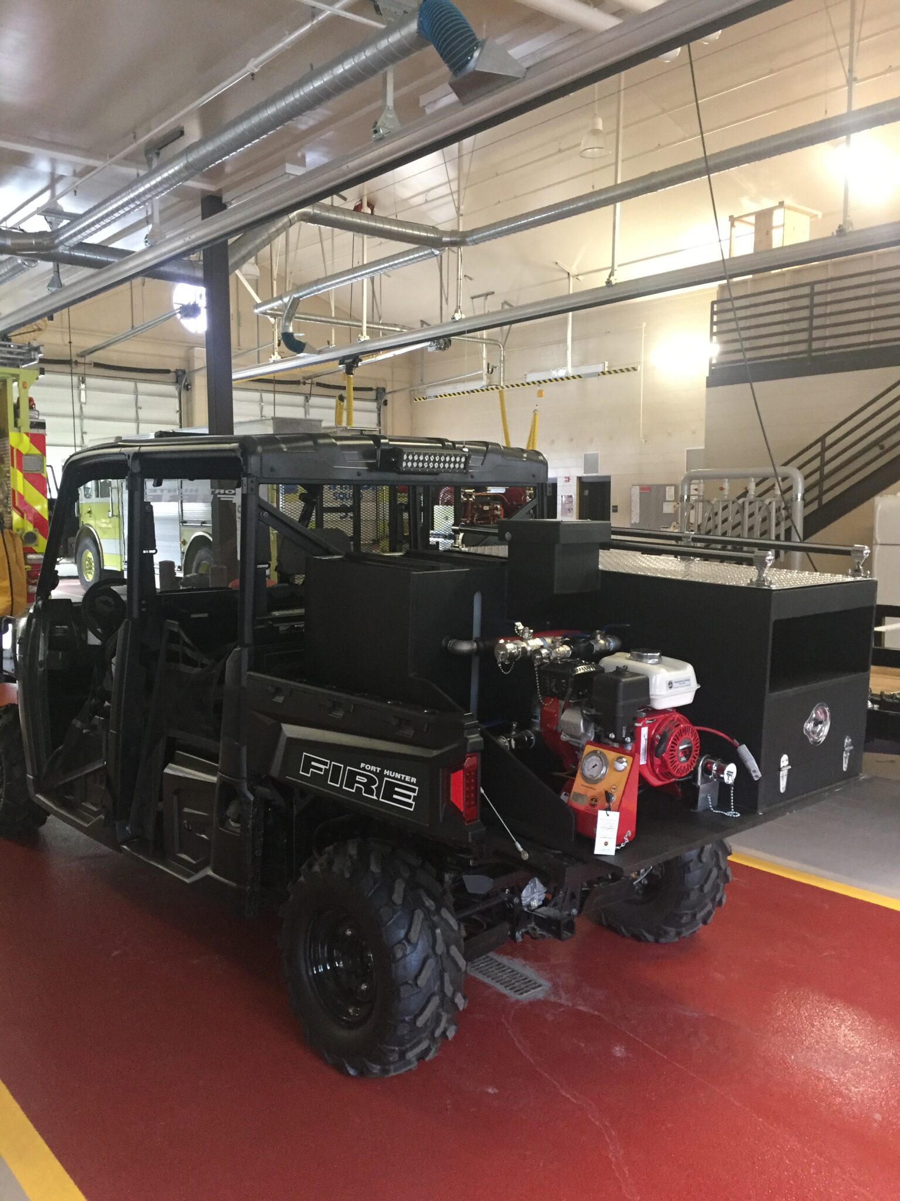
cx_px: 450
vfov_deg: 61.7
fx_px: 1005
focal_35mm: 29
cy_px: 600
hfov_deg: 48.2
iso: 250
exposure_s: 1/24
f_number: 2.2
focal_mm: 4.15
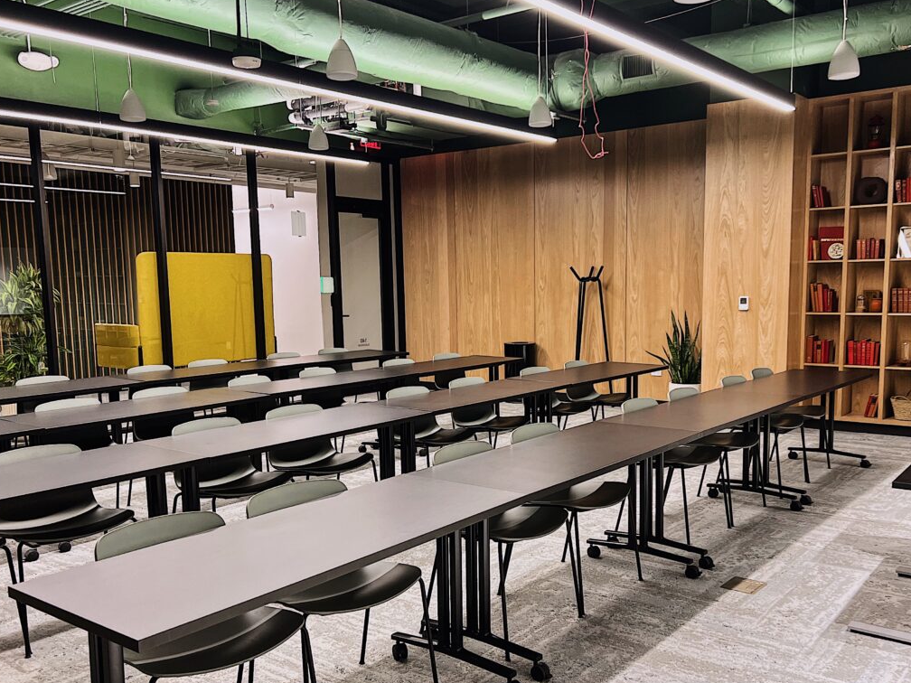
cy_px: 378
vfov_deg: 42.9
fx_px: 868
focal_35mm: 33
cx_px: 478
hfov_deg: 55.3
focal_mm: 5.7
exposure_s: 1/60
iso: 160
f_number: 1.5
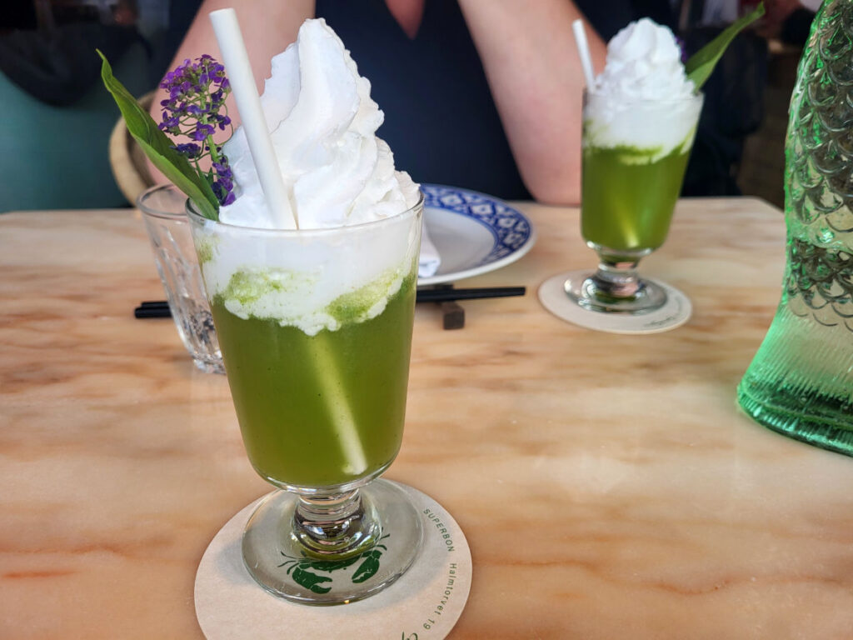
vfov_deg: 53.1
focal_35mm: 26
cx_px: 426
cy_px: 320
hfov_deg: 67.3
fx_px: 641
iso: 50
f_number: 1.8
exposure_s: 1/137
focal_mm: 5.4
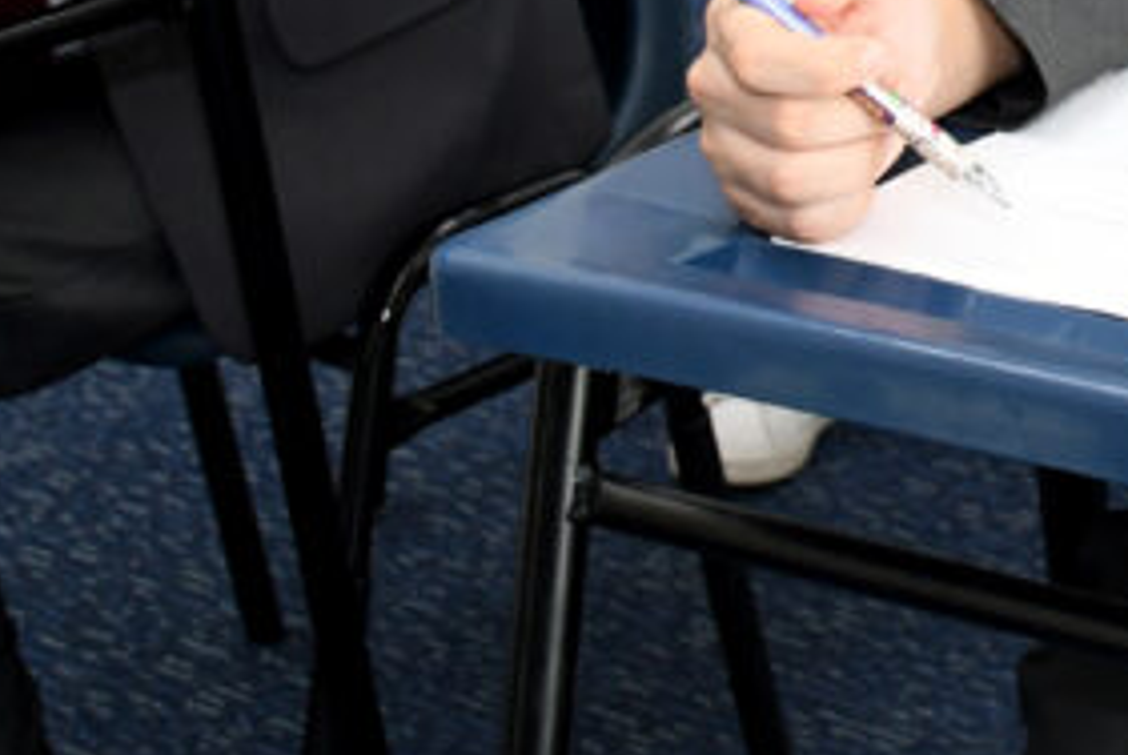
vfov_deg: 9.4
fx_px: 4454
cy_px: -363
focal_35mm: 142
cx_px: 1156
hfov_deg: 14.2
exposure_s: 1/200
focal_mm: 26
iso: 1000
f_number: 4.5
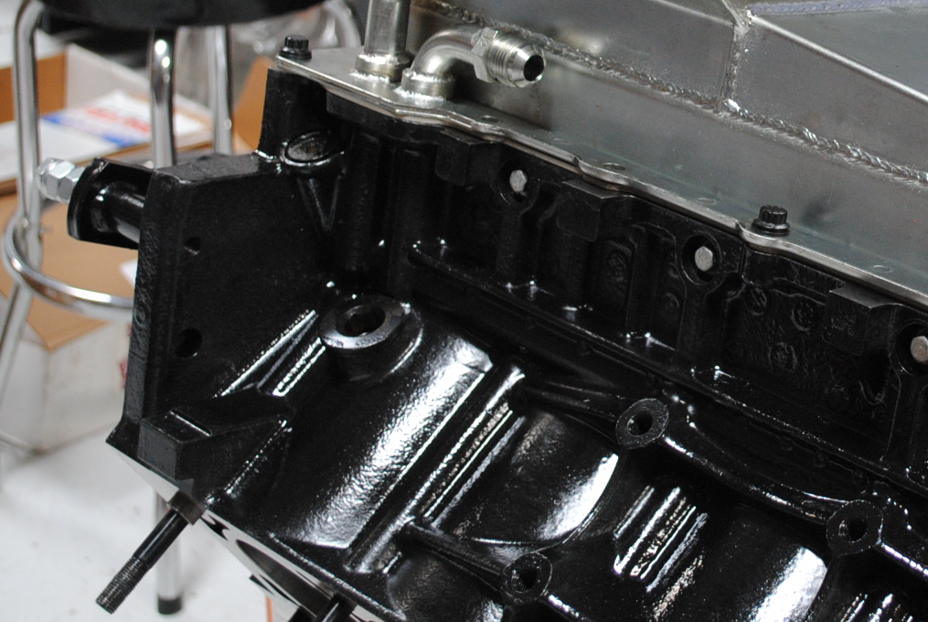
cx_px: 784
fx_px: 2141
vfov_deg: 16.3
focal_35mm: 83
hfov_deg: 24.0
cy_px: 80
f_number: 4.5
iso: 560
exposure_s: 1/30
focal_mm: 29
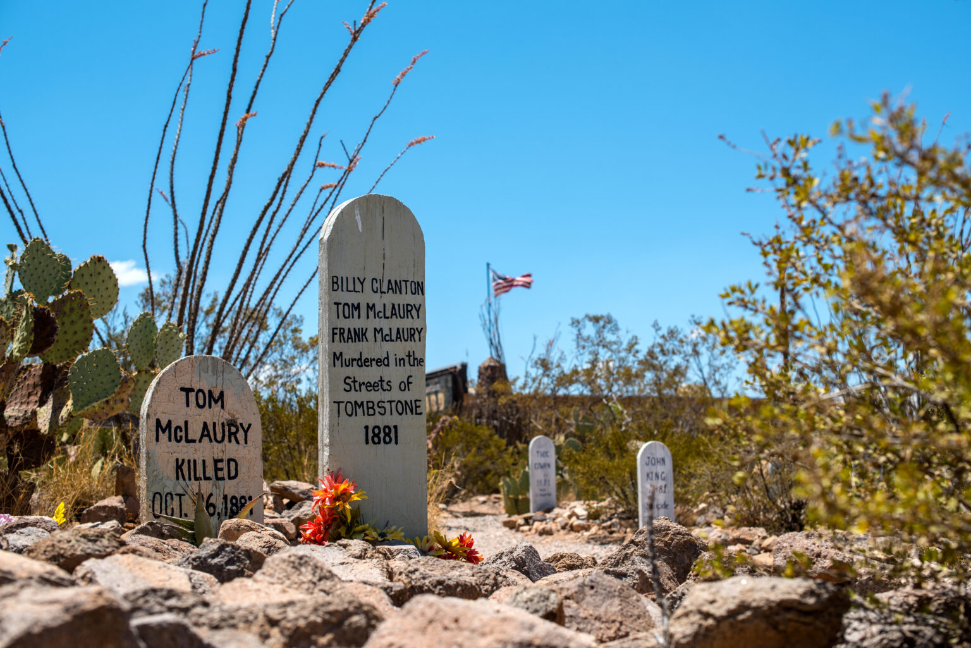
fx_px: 1349
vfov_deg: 27.0
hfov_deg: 39.6
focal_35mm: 50
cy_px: 324
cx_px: 486
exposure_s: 1/640
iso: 100
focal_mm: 50
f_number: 6.3
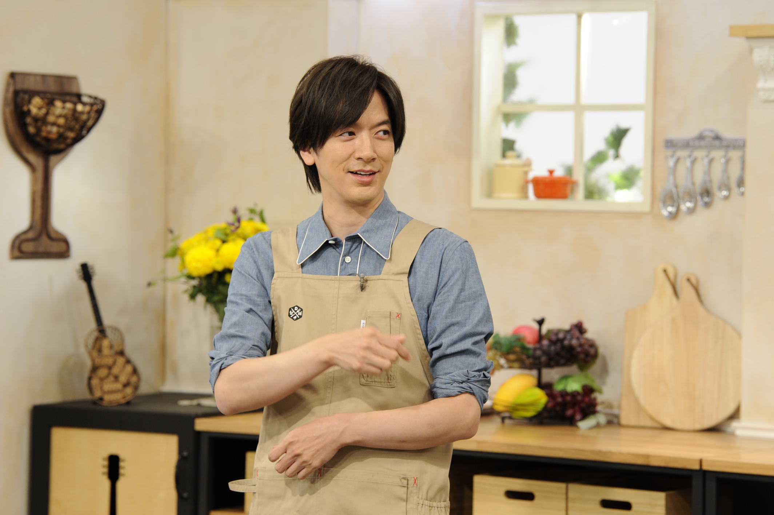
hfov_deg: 14.7
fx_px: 3008
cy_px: 258
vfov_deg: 9.8
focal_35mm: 140
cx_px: 387
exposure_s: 1/100
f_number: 5
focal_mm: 140
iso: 1600
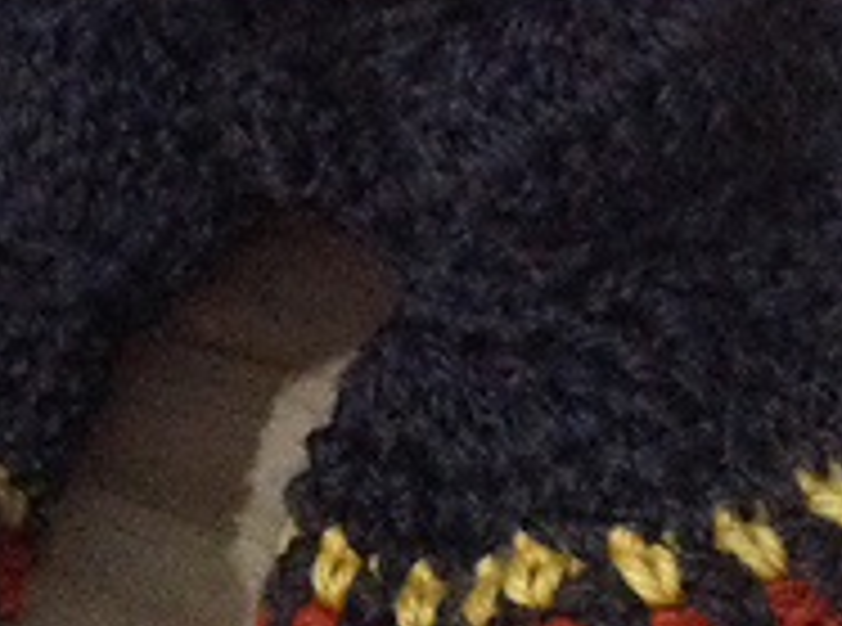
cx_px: 284
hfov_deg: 16.4
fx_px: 2910
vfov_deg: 12.1
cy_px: 0
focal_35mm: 120
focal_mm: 4.28
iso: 800
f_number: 2.4
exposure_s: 1/15
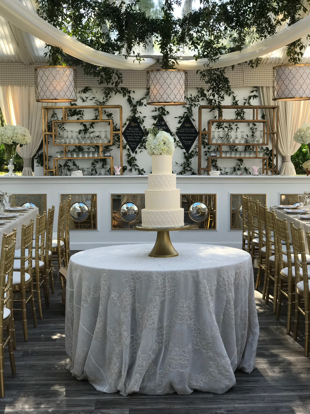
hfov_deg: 25.7
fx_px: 681
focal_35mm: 57
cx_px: 155
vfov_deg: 33.8
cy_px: 207
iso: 20
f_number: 2.8
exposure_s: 1/157
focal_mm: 6.6
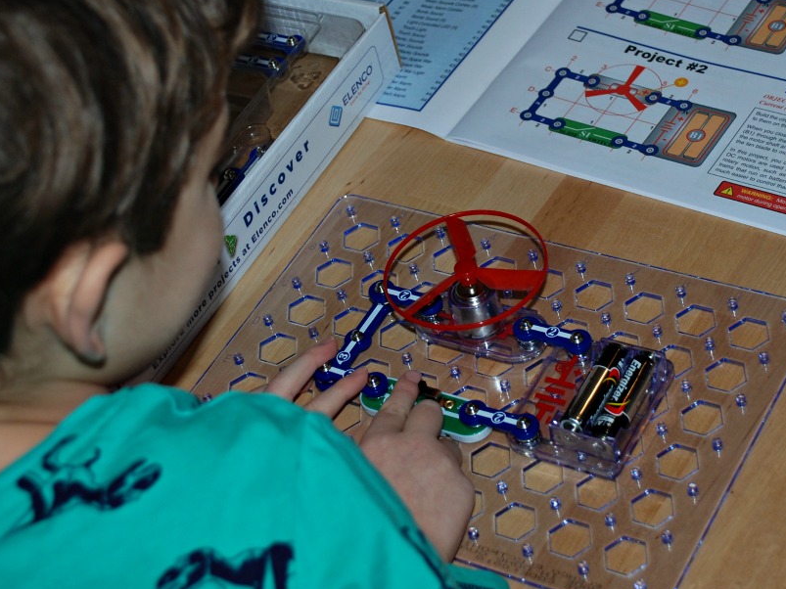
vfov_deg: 18.7
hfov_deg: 24.6
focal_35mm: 79
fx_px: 1794
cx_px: 501
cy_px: 271
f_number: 4.5
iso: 200
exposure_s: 1/60
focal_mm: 40
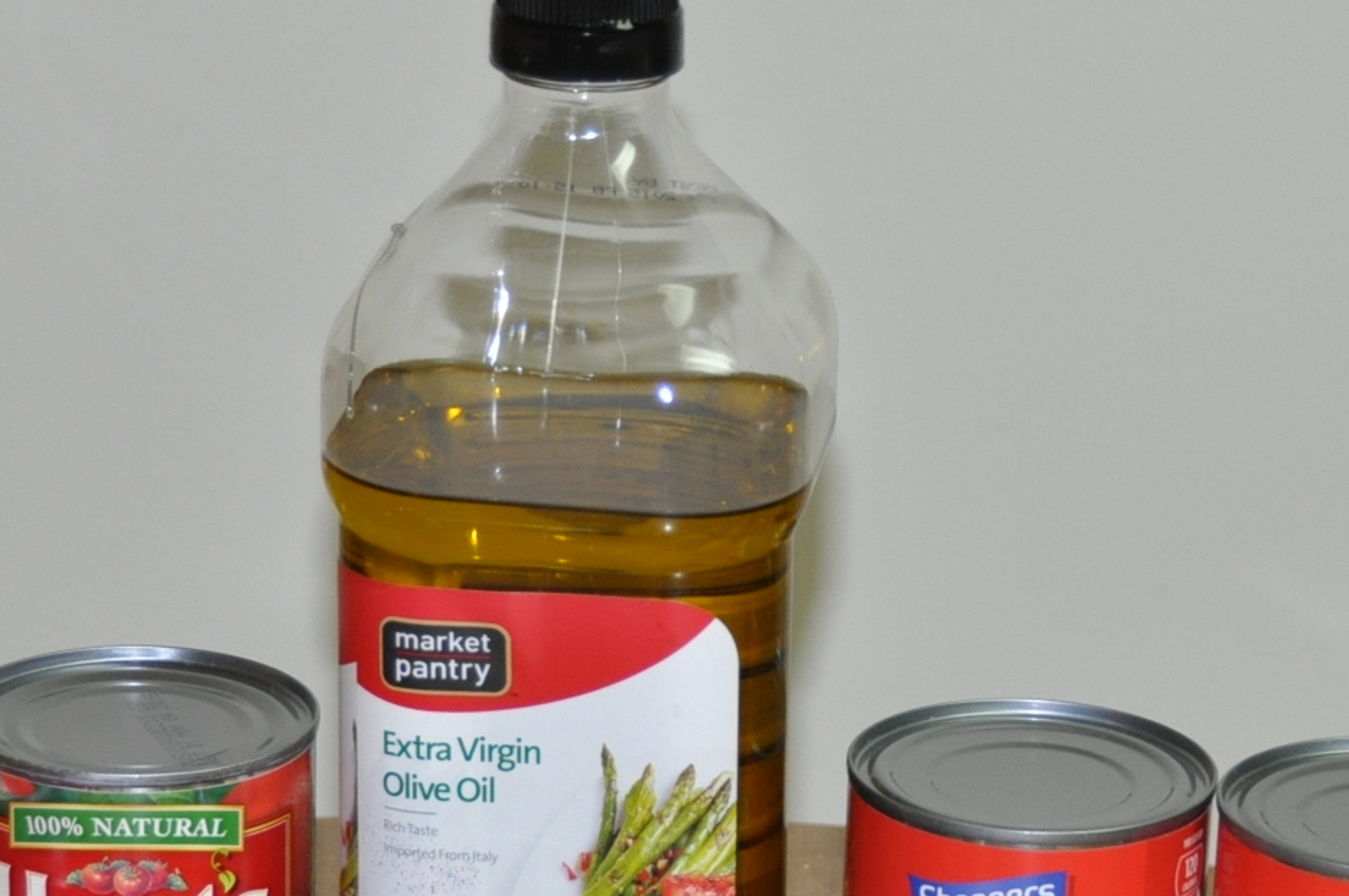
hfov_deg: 10.9
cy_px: 830
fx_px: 7079
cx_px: 713
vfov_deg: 7.2
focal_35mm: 189
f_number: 5
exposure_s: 1/60
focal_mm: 55
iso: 800
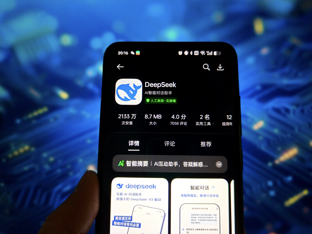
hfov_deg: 73.9
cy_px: 117
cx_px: 156
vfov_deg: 58.9
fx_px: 207
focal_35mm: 23
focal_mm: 5.59
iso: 1582
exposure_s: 1/50
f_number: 1.88
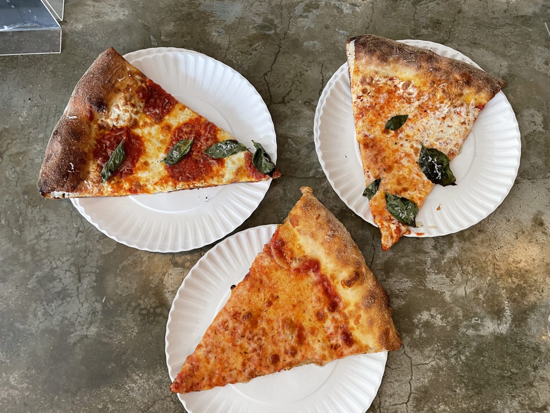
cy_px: 206
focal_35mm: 26
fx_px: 413
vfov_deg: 53.1
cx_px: 275
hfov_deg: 67.3
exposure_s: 1/60
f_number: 1.6
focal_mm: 4.2
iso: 100
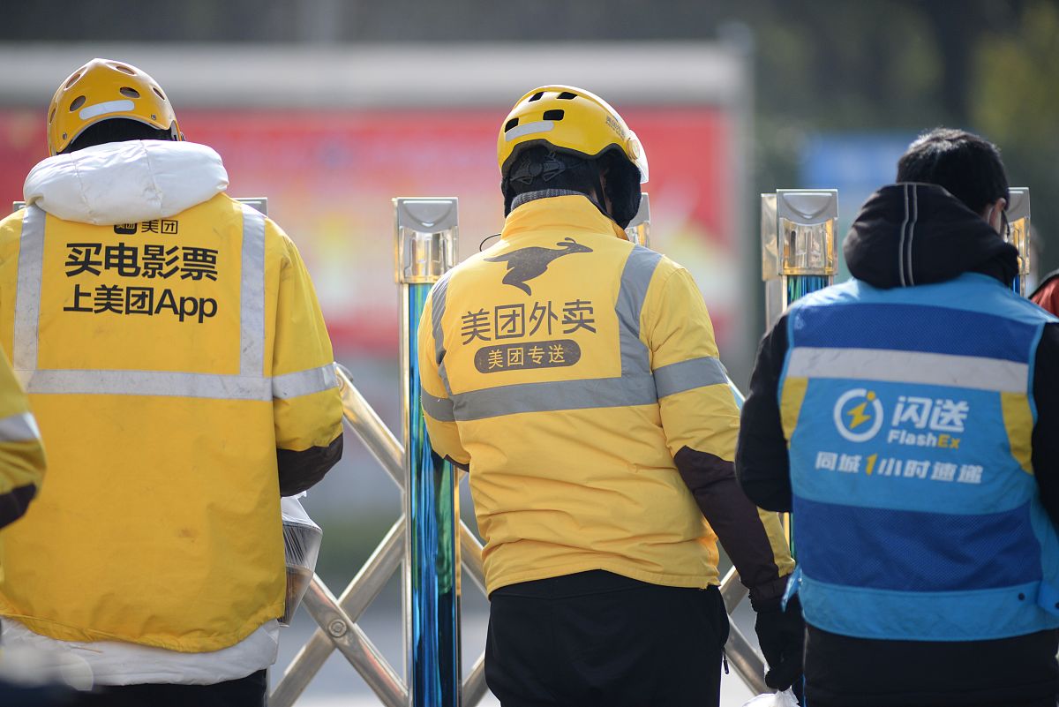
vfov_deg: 4.6
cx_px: 530
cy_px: 354
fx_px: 8828
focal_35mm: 300
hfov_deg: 6.9
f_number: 2.8
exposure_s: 1/4000
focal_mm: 300
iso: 800
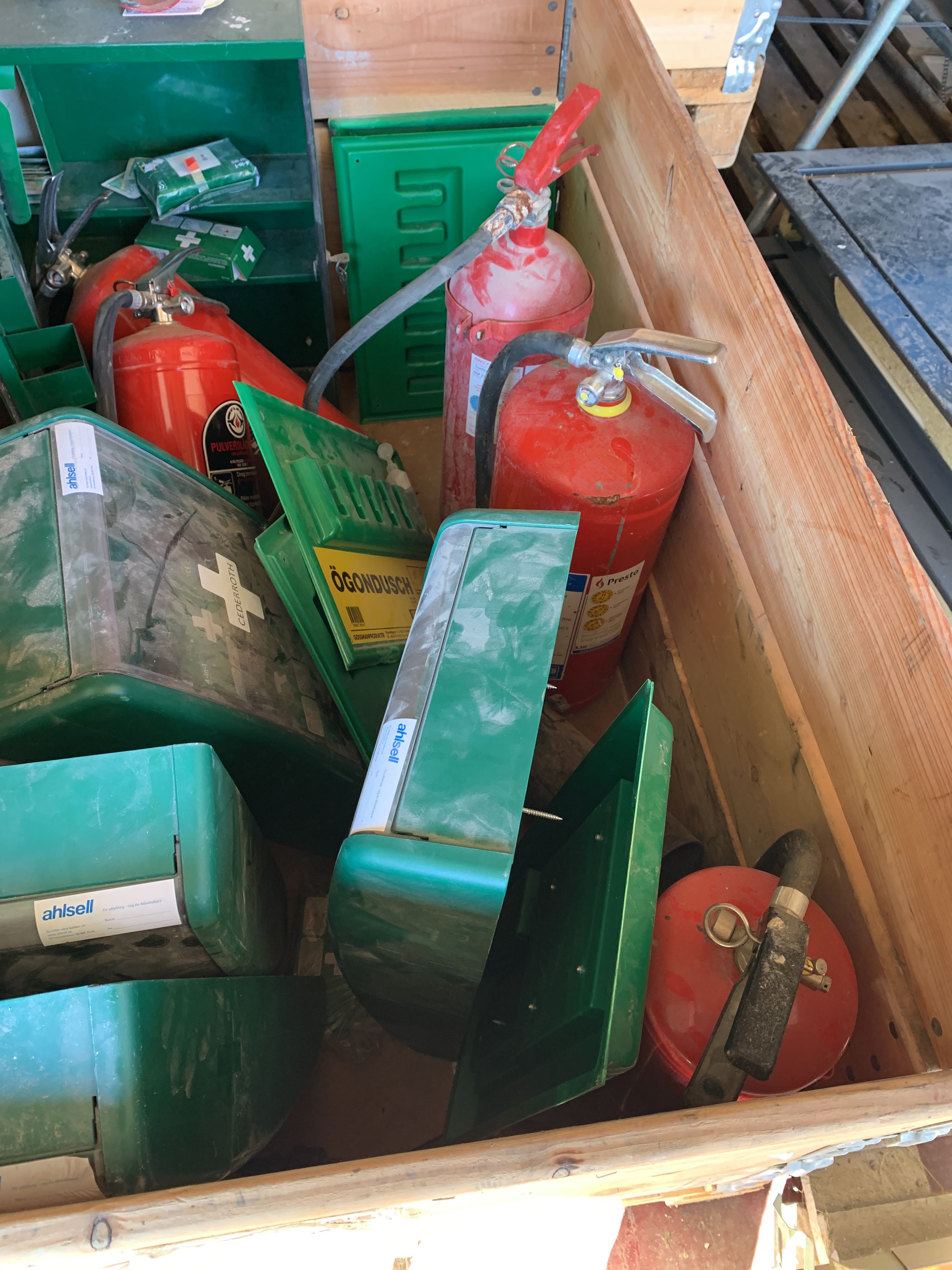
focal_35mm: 26
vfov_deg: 67.3
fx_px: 953
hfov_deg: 53.1
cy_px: 635
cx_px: 476
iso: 125
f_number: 1.8
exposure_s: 1/60
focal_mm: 4.25
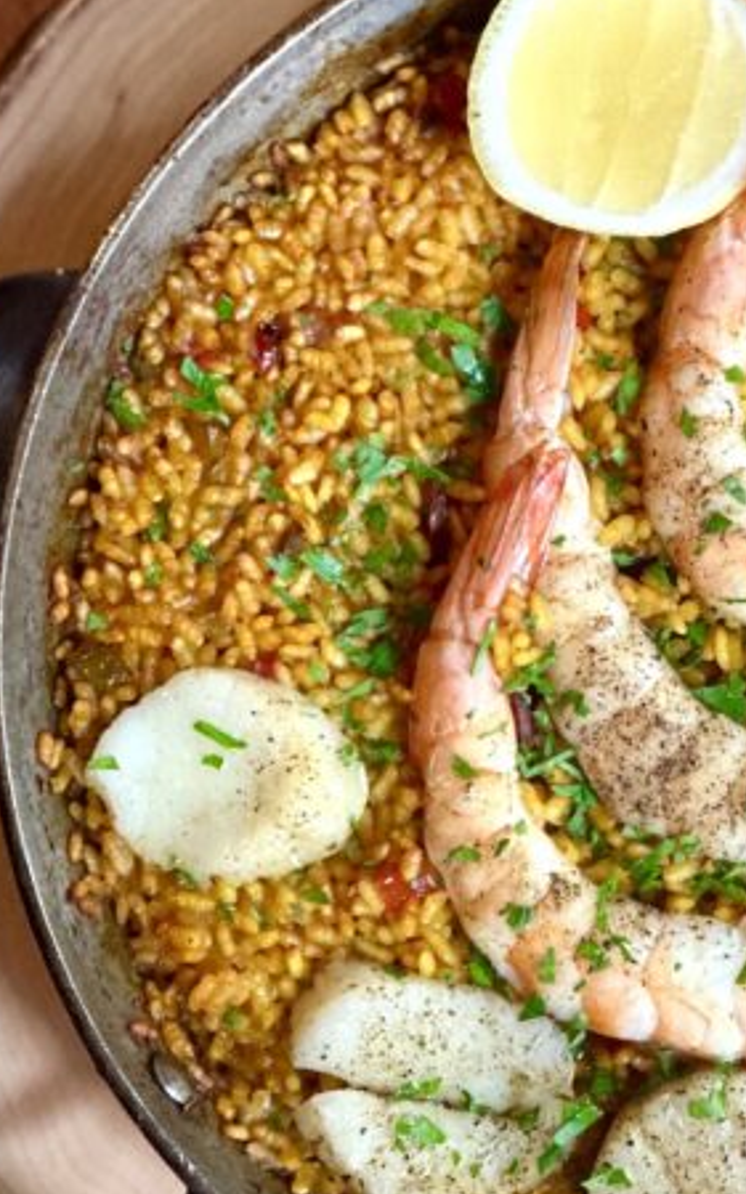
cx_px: 757
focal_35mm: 145
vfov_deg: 14.4
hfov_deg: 9.0
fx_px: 4720
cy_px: 563
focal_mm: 9
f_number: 2.8
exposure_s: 1/72
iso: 250
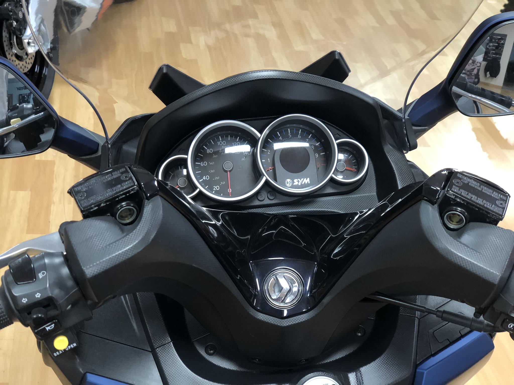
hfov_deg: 36.8
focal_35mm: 52
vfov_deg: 28.0
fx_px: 772
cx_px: 257
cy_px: 192
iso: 160
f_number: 2.4
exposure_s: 1/25
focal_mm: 6
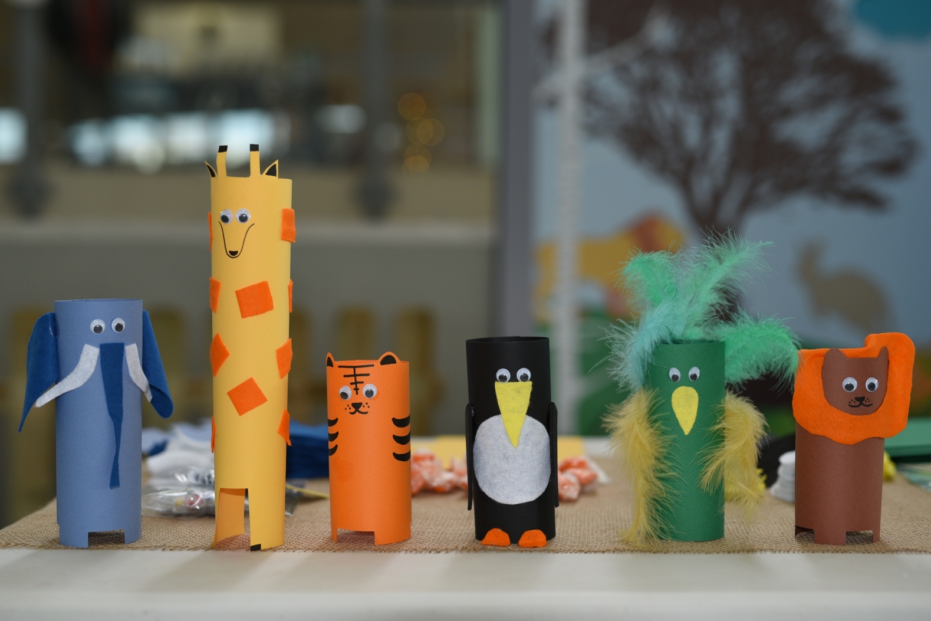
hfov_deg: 39.6
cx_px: 466
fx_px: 1293
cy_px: 310
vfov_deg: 27.0
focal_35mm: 50
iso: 250
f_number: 2.2
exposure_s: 1/160
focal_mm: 50
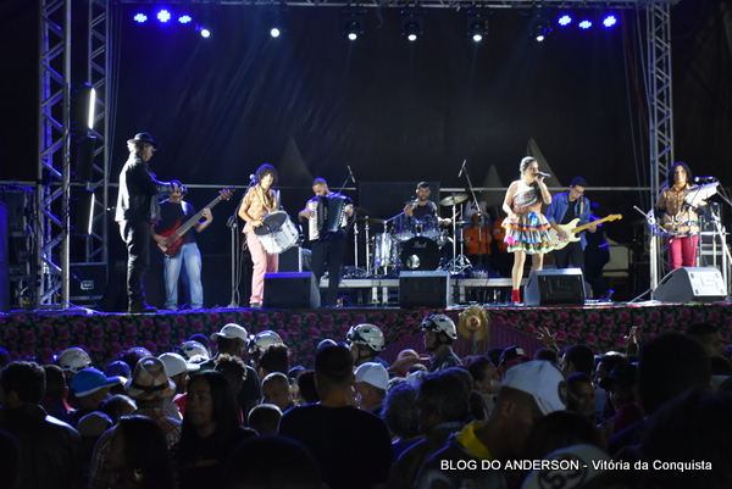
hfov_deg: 29.8
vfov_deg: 20.2
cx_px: 366
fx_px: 1373
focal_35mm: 68
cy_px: 244
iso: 1800
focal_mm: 45
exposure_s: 1/60
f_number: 4.5
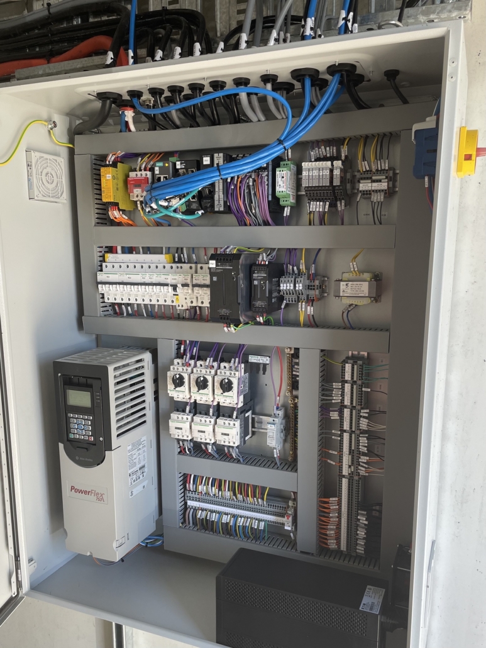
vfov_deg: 67.3
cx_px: 243
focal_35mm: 26
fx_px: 487
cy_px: 324
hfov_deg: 53.1
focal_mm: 4.2
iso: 32
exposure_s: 1/123
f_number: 1.6
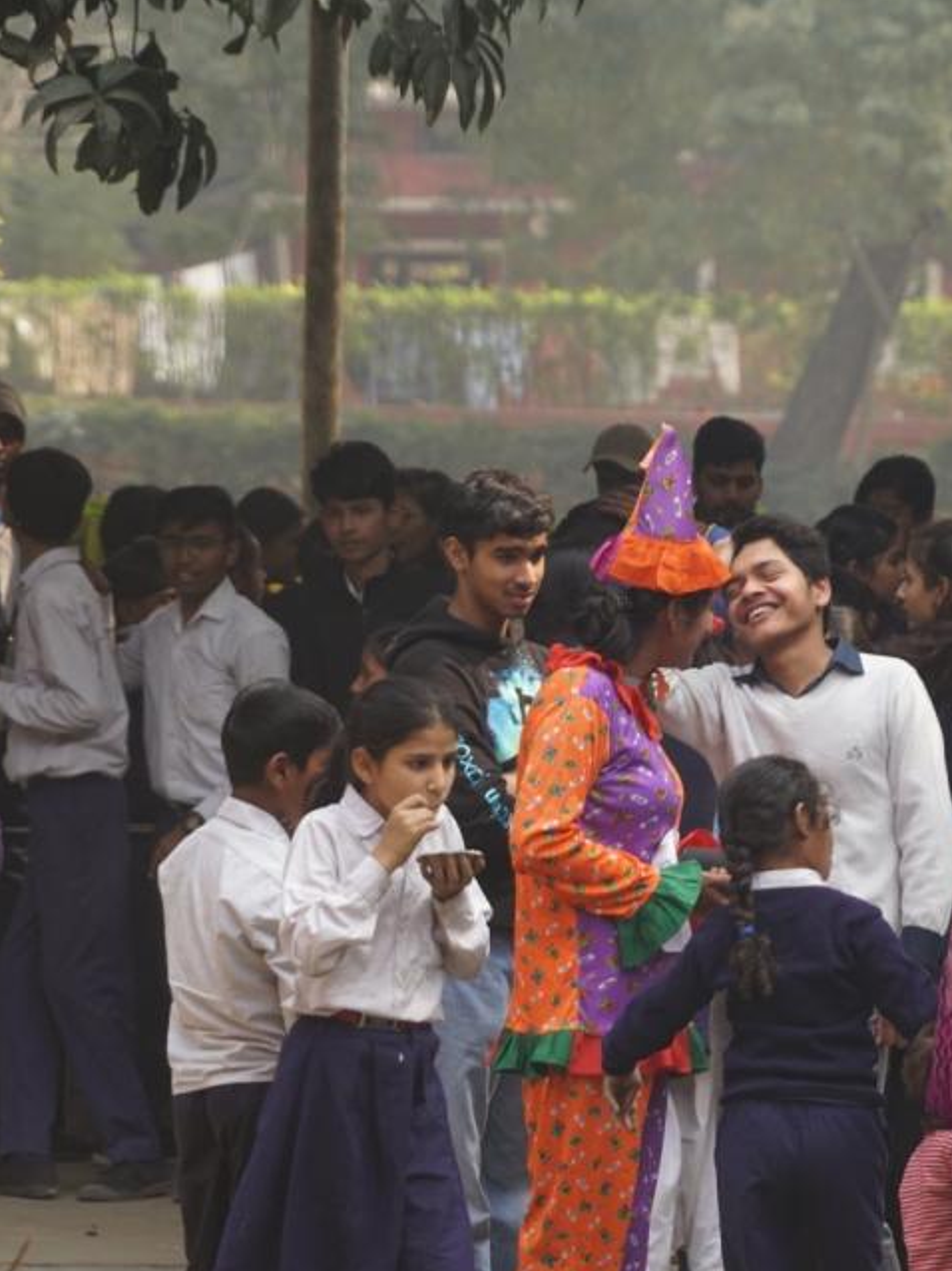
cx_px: 713
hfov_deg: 4.7
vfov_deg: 6.3
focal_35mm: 313
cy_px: 633
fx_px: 11477
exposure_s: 1/250
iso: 250
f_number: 5.6
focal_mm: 135
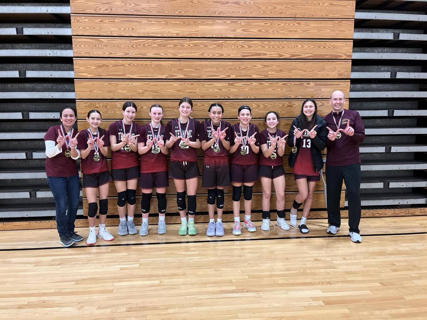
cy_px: 160
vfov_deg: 53.1
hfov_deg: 67.3
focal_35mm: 26
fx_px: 321
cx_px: 214
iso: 400
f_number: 1.6
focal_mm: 5.1
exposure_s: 1/60
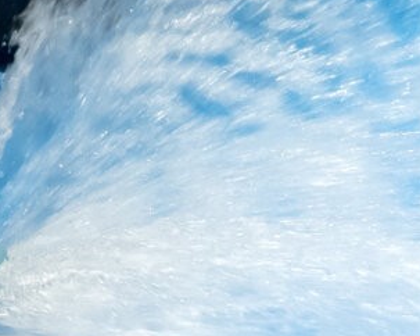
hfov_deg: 1.5
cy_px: -33
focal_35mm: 1270
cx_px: -696
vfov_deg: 1.2
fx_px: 15776
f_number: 5
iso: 2000
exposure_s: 1/250
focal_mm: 200
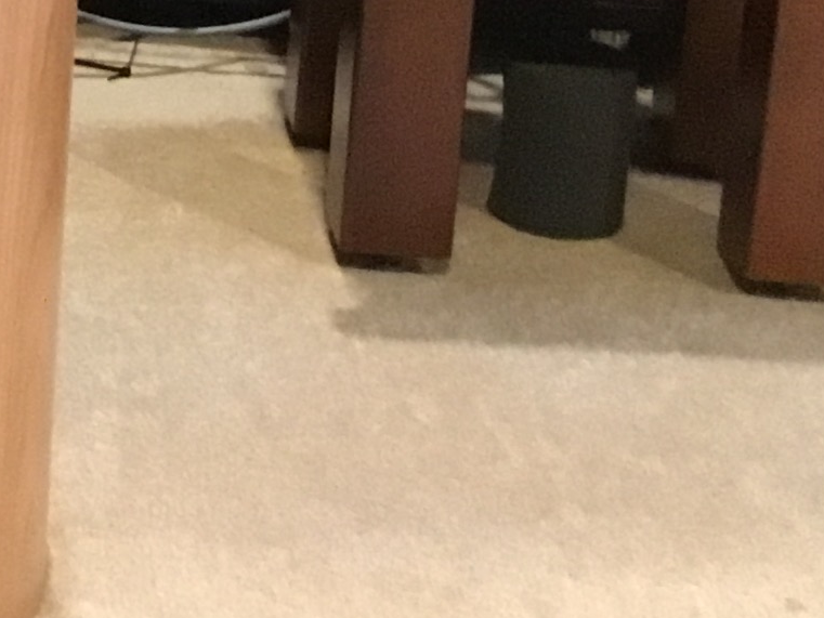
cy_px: -407
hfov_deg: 13.4
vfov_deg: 10.6
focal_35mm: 133
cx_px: -633
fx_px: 3166
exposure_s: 1/17
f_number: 2.4
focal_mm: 3.3
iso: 250
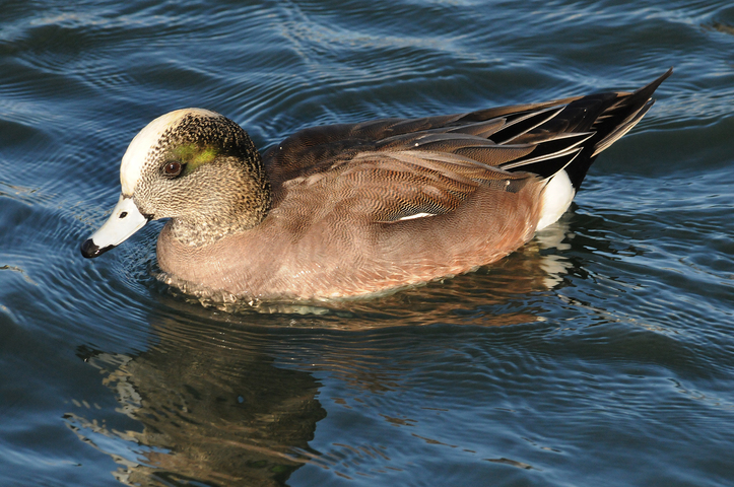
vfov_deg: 2.3
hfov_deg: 3.4
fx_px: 12217
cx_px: 367
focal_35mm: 600
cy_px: 244
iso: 1600
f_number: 16
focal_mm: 400
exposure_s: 1/640
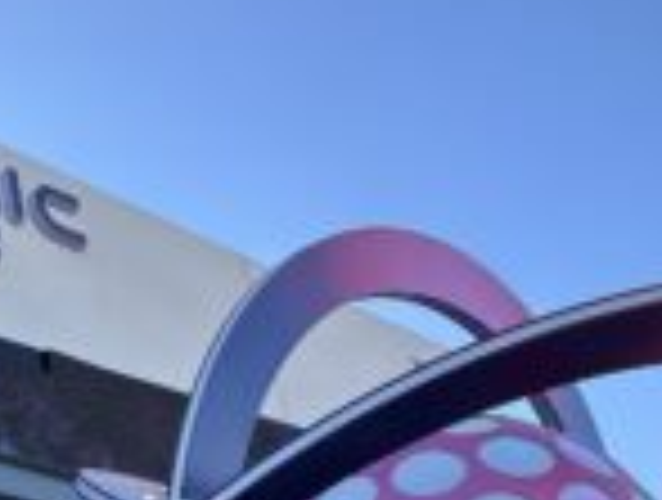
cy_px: 689
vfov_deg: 22.4
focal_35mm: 57
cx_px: -216
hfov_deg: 27.6
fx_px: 1093
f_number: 2.2
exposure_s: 1/297
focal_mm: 2.22
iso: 40
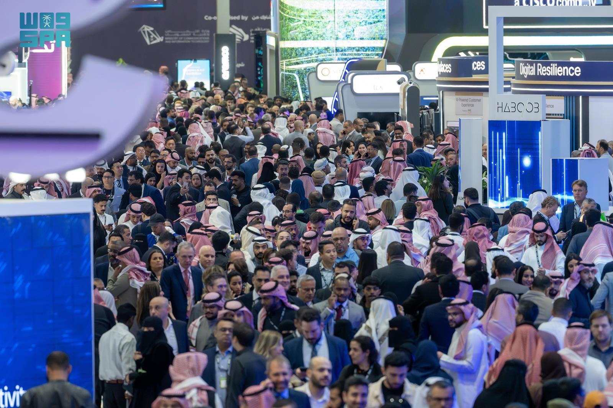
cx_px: 306
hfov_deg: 5.2
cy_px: 204
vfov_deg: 3.4
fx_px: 6809
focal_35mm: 400
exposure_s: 1/200
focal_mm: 400
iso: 12800
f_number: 8
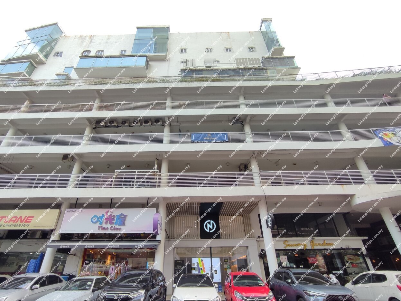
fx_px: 185
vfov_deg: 78.1
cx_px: 200
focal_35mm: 16
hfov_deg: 94.5
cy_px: 150
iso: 50
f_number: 2.2
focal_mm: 1.65
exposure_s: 1/114
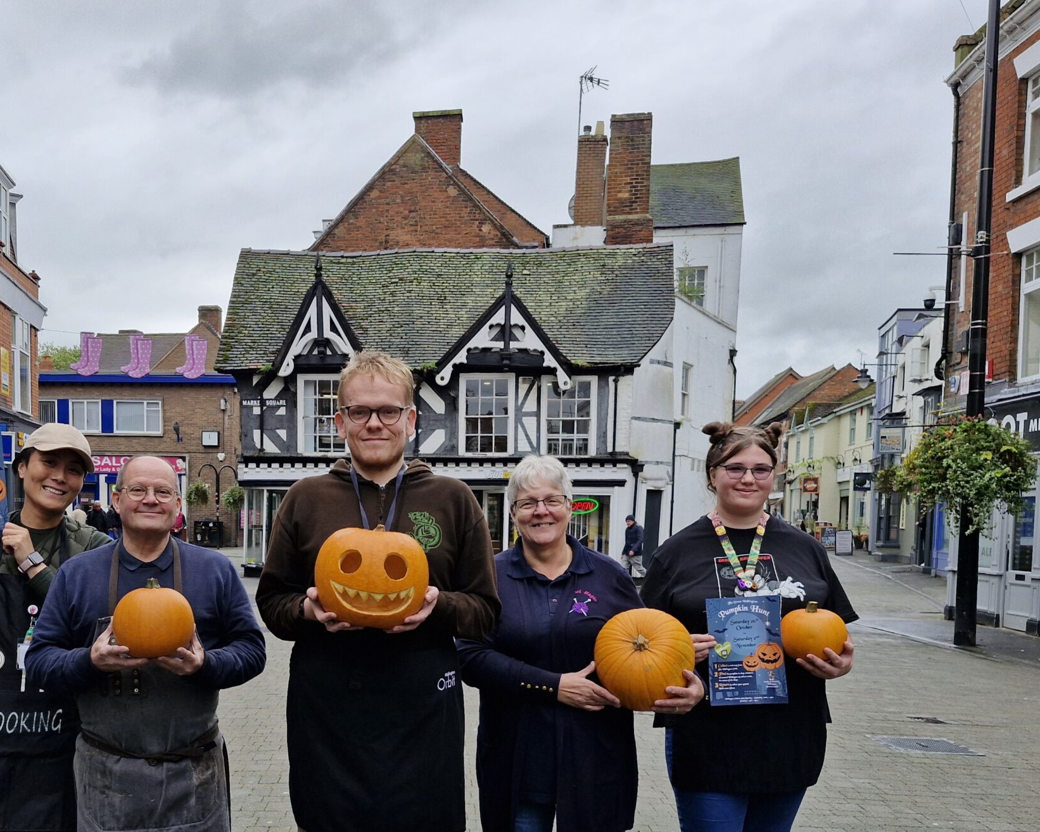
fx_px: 1077
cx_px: 408
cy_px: 593
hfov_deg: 51.1
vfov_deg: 41.3
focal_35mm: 35
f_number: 1.8
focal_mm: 5.54
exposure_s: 1/694
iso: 50
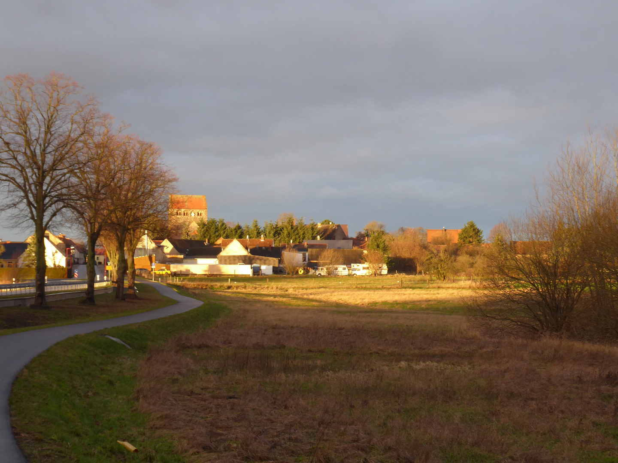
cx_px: 309
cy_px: 232
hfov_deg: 18.4
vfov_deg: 13.8
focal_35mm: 107
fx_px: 1910
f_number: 5
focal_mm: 17.5
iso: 160
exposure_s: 1/60
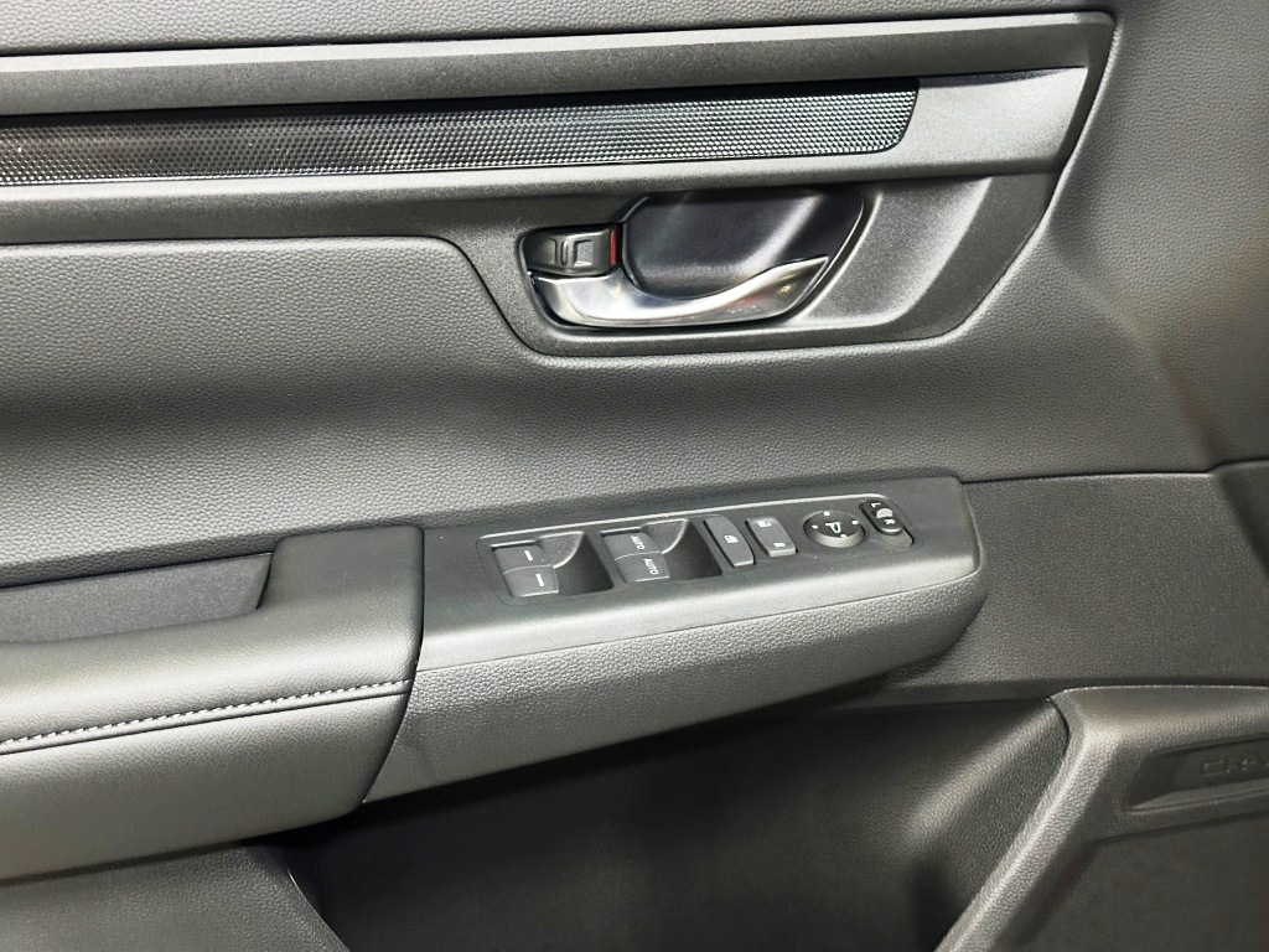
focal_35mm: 48
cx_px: 634
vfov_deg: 30.3
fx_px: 1760
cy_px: 476
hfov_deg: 39.7
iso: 640
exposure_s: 1/30
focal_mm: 6.86
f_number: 1.78
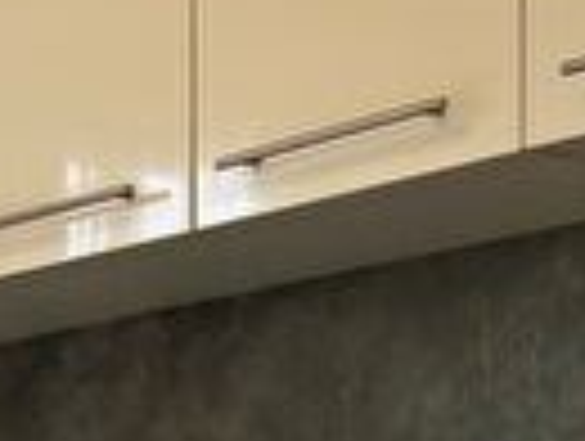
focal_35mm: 140
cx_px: -122
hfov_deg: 13.7
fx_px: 2370
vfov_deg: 10.2
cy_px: 686
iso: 50
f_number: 1.5
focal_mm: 5.7
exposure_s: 1/139
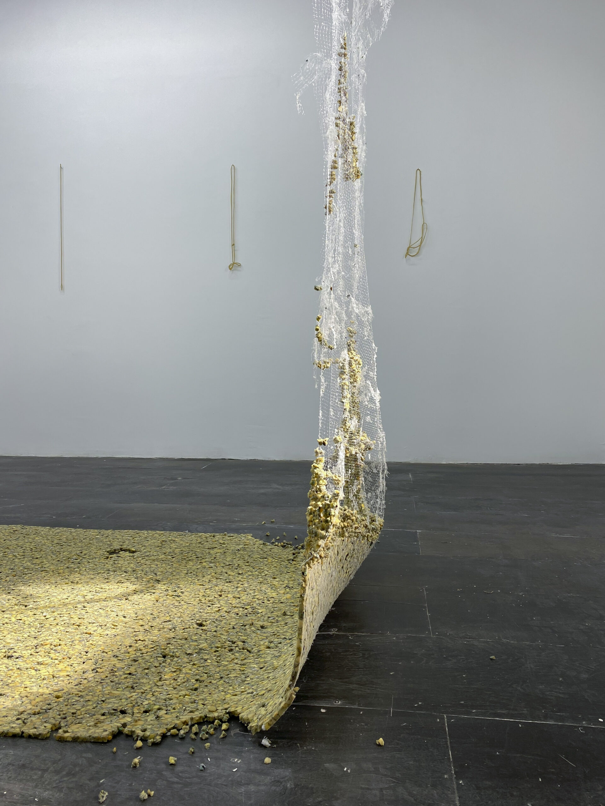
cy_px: 403
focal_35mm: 26
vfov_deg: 67.3
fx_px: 606
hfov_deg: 53.1
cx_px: 302
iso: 50
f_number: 1.8
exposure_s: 1/120
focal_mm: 4.25
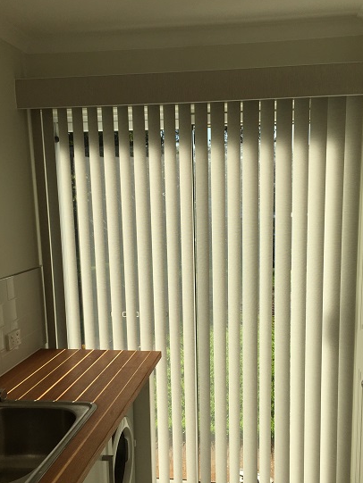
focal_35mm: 35
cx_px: 203
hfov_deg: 40.6
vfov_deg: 52.4
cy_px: 279
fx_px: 489
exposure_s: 1/1647
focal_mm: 4.15
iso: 32
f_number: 2.2
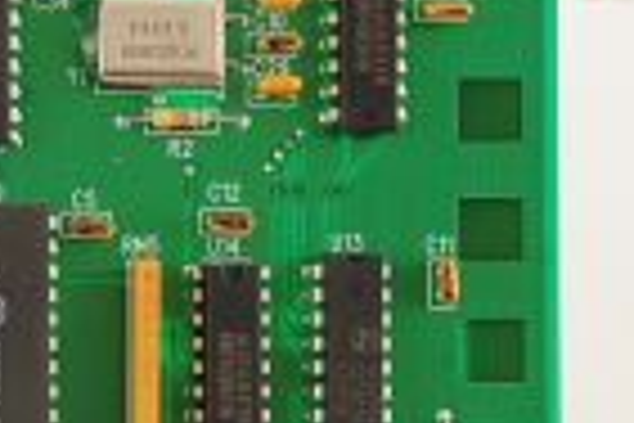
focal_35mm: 213
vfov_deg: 6.4
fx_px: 3751
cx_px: -630
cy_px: 407
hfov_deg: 9.1
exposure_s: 1/125
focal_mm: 50
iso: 1600
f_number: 10
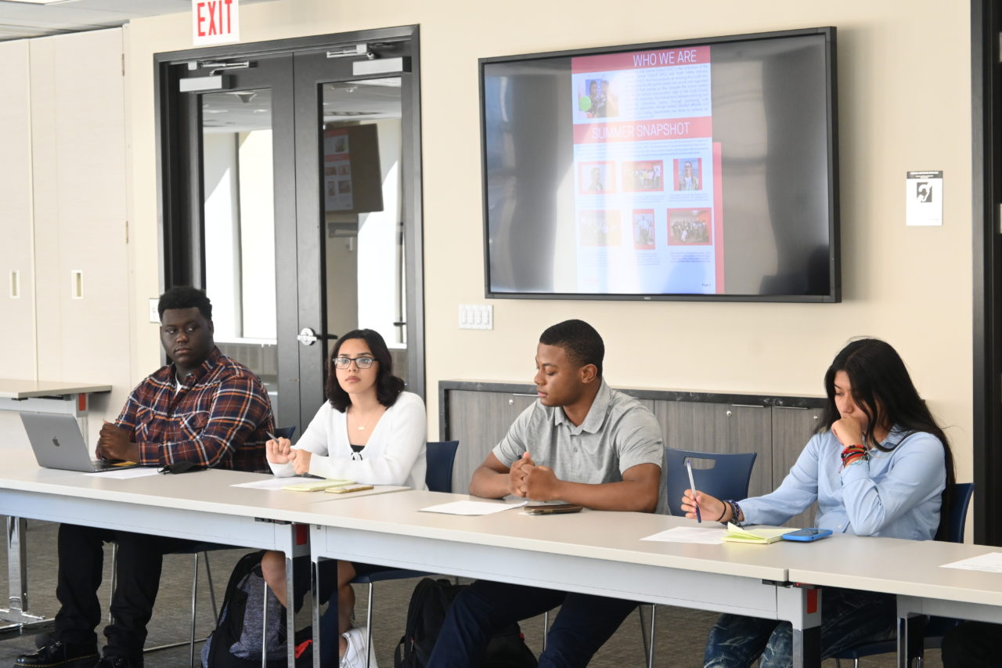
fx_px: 2087
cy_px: 334
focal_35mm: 75
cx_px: 501
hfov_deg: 27.0
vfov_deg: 18.2
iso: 1400
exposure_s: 1/125
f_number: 6.3
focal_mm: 50
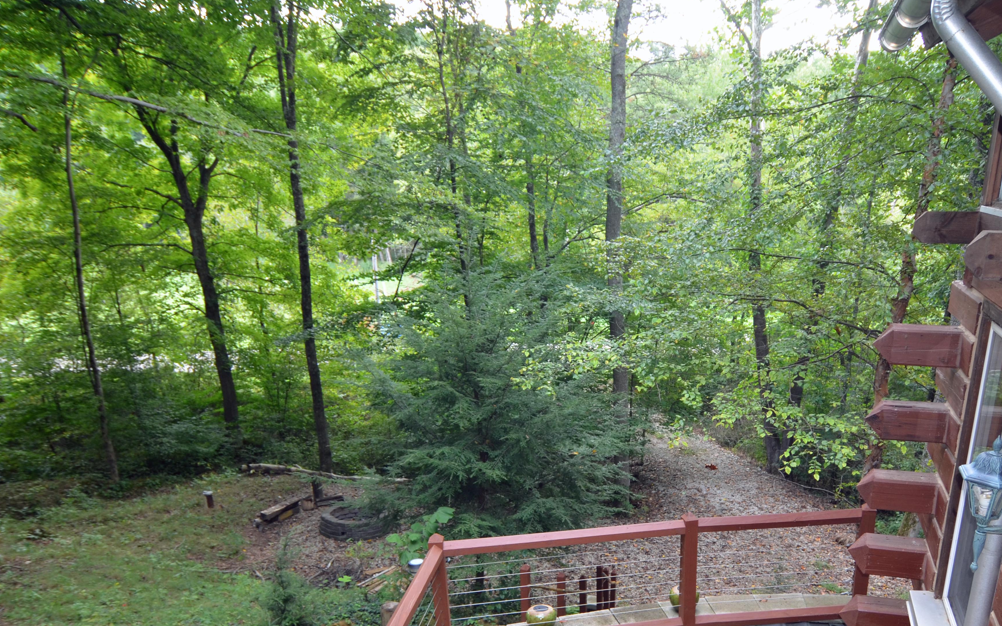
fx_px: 710
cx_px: 574
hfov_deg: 70.0
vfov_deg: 46.3
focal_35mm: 26
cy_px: 449
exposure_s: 1/60
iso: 320
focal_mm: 12
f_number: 4
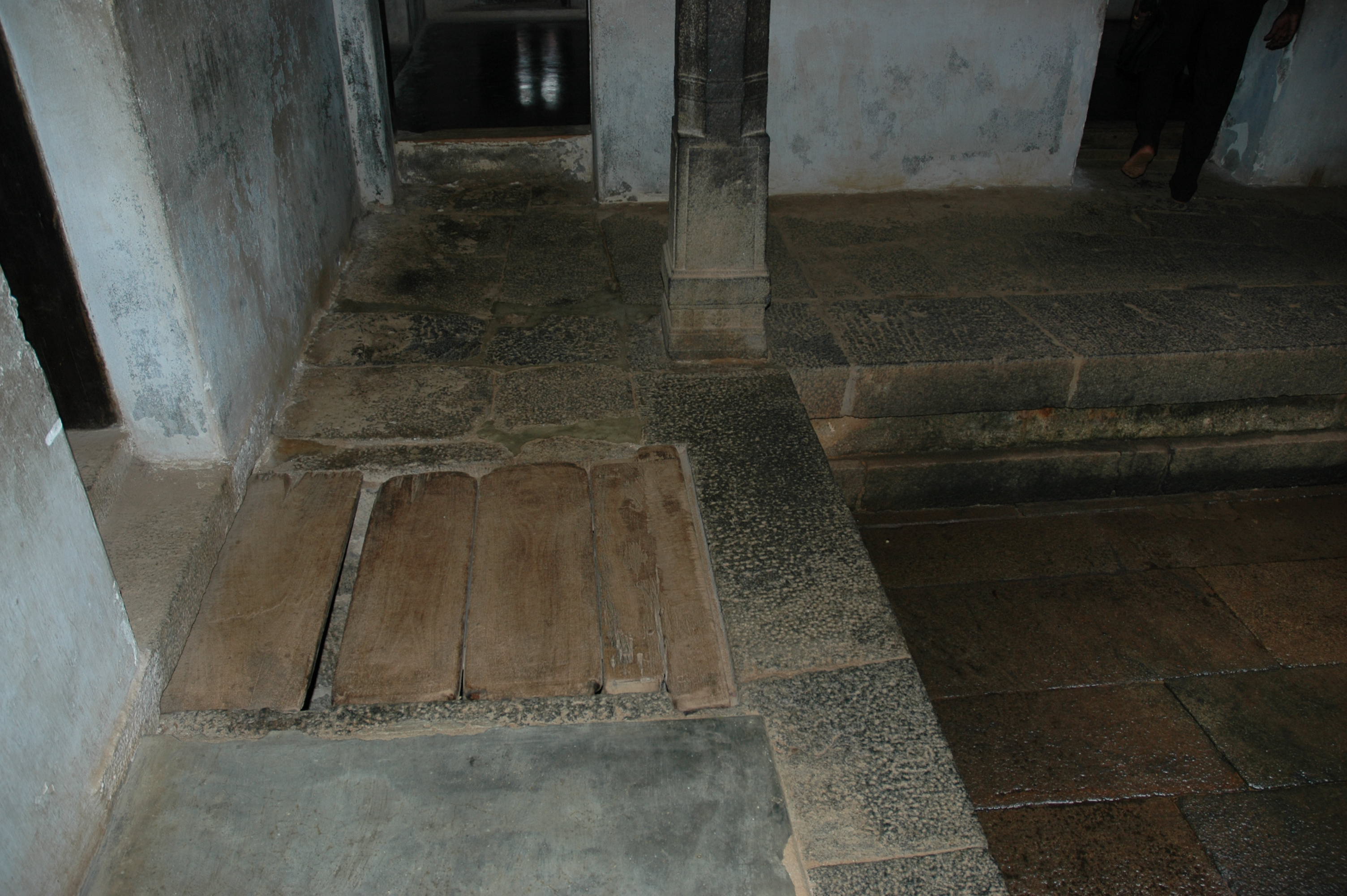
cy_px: 448
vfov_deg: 47.8
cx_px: 674
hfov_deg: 67.4
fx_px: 1009
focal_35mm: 27
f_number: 3.5
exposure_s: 1/60
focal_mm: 18
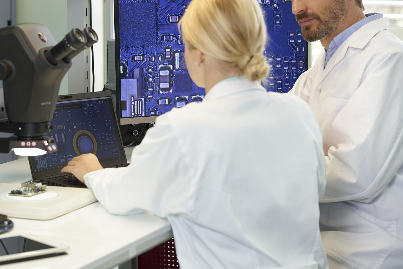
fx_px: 1153
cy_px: 103
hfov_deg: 19.8
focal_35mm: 103
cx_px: 182
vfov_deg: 13.3
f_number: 4.5
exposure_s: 1/60
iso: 200
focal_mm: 75
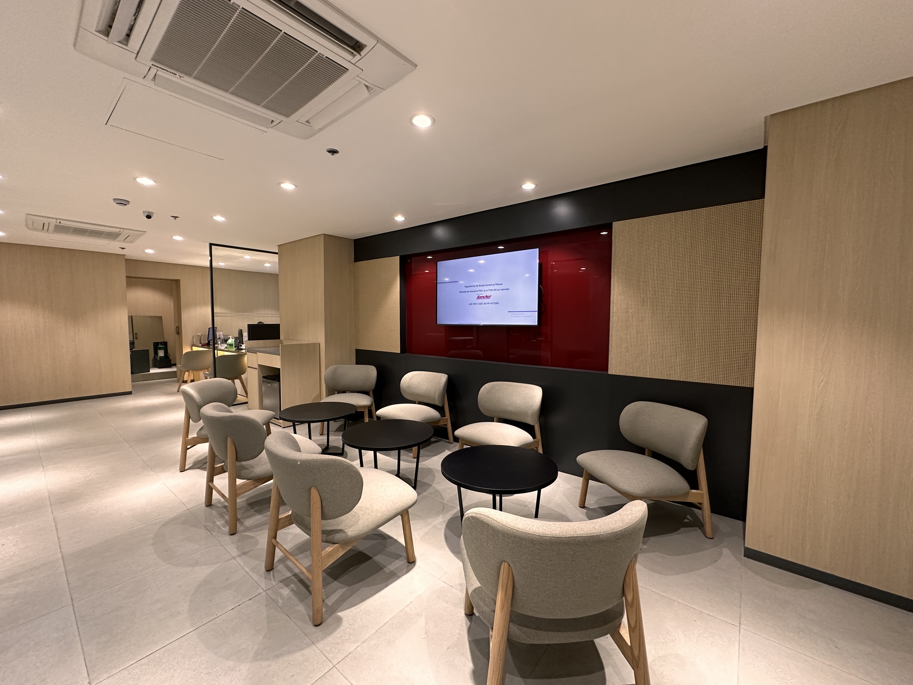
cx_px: 456
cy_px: 342
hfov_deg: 102.1
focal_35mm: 14
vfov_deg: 85.7
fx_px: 369
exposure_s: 1/60
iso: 250
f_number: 2.2
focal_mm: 2.22
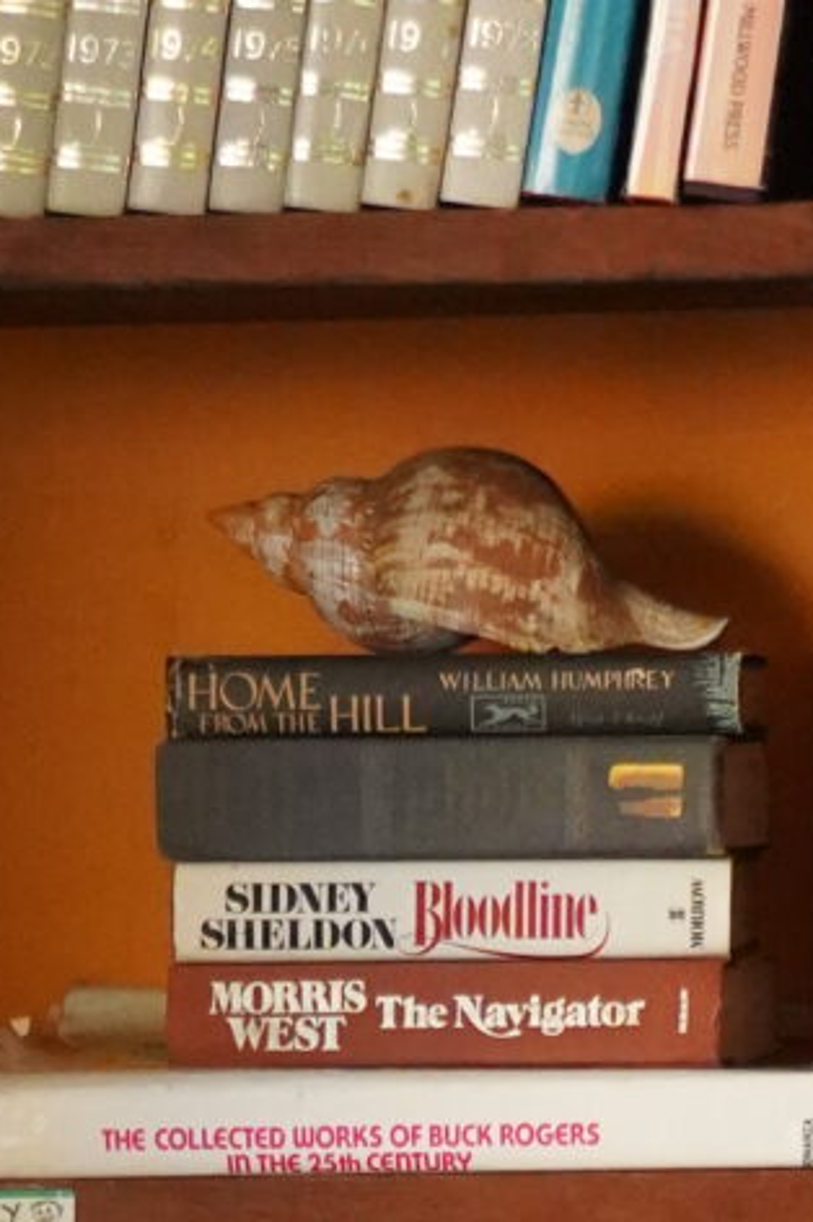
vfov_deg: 10.3
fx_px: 6445
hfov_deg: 7.2
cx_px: 245
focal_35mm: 190
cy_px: 2133
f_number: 4
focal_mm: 35
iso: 10000
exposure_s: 1/160
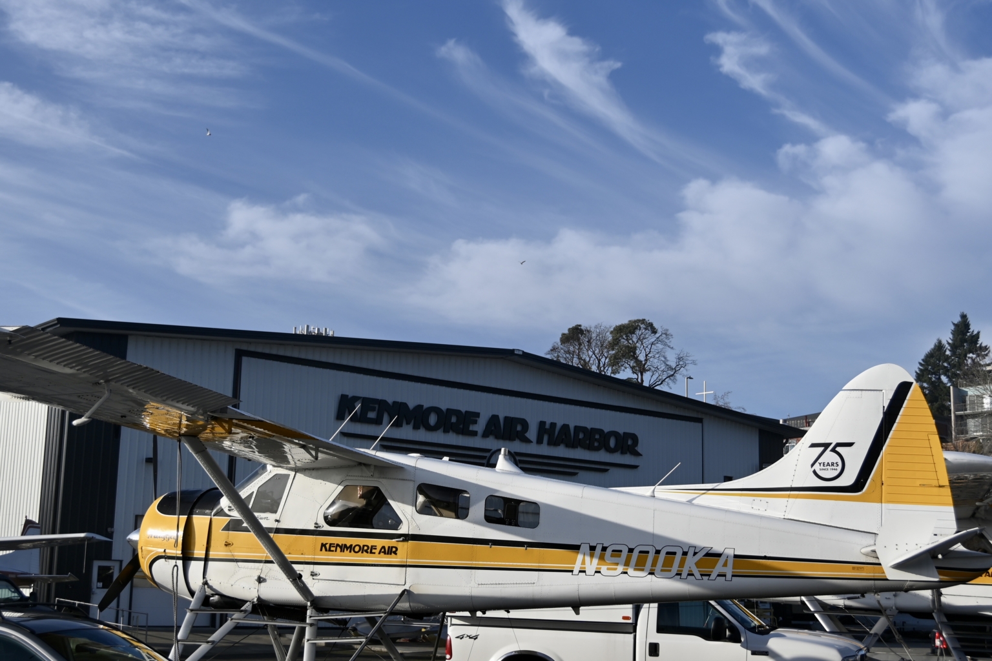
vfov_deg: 28.1
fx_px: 1323
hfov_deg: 41.1
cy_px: 330
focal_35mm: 48
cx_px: 496
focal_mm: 32
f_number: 5
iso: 100
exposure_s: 1/1000
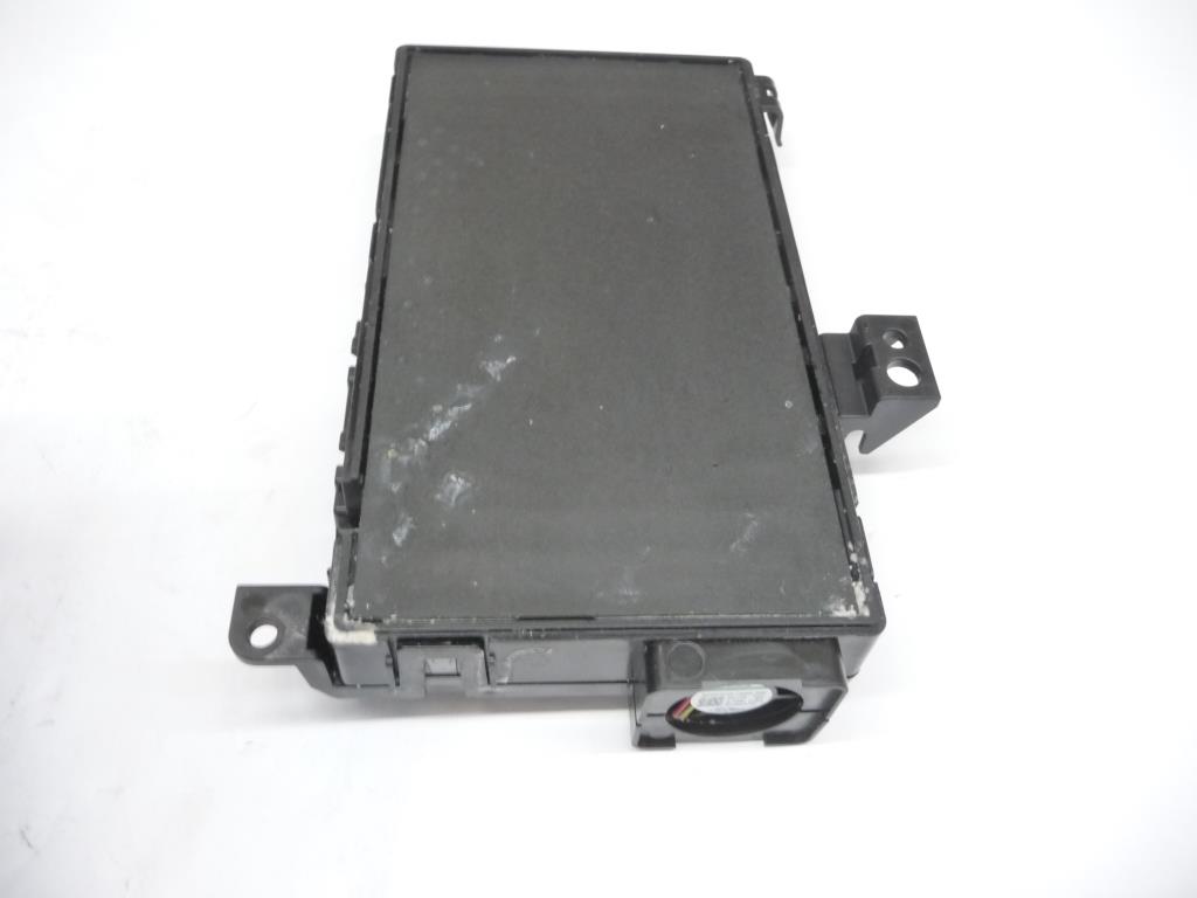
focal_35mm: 28
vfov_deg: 49.7
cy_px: 449
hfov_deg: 63.4
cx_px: 598
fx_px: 968
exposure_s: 1/15
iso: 400
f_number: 3.3
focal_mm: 4.7
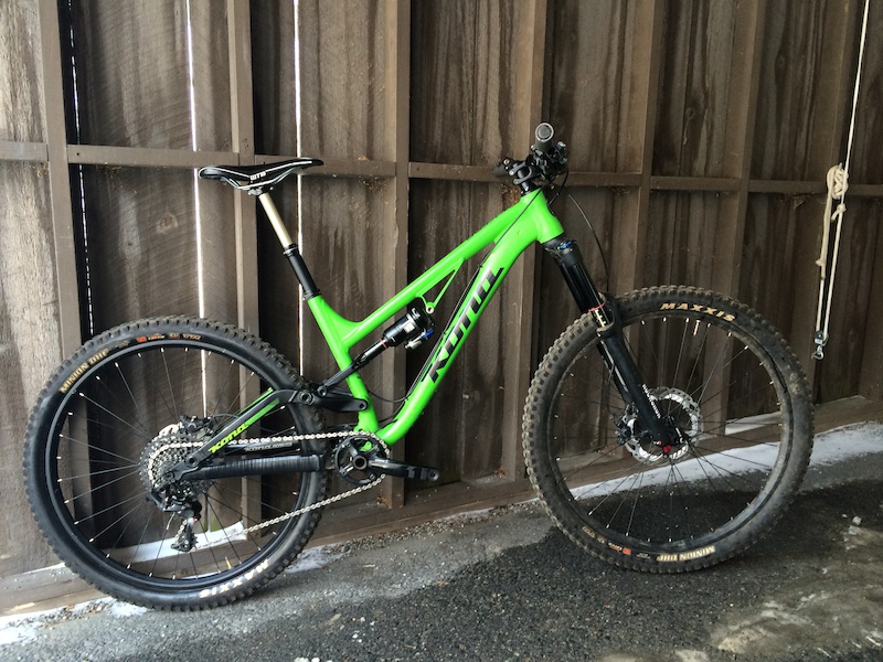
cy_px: 331
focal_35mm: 29
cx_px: 442
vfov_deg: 48.2
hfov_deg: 61.7
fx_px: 740
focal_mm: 4.15
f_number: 2.2
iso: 80
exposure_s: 1/30
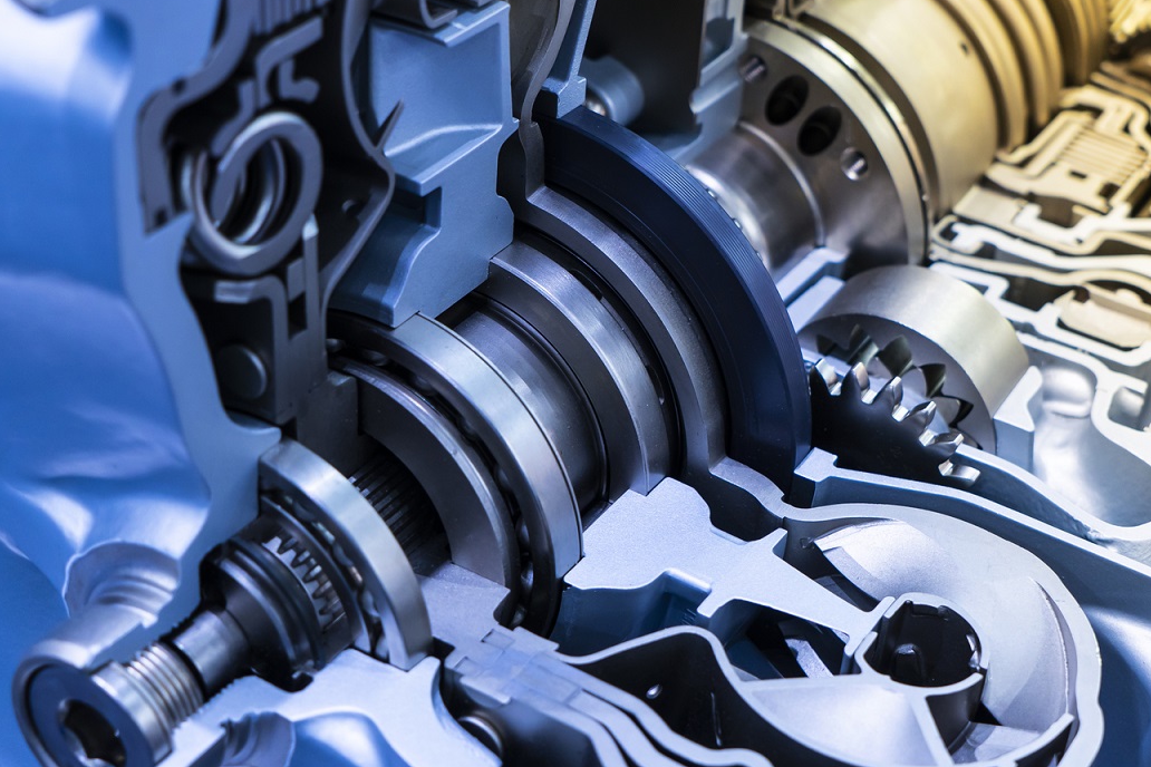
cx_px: 761
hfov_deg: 32.1
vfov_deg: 21.8
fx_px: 1982
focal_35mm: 62
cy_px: 256
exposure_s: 1/60
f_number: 4
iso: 320
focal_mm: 40
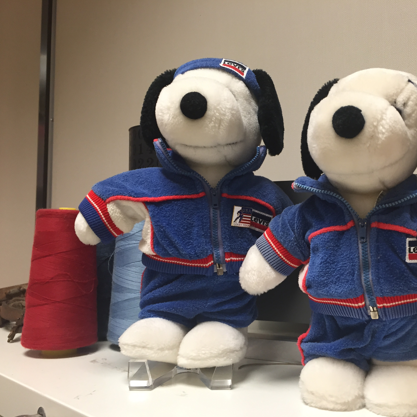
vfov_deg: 47.2
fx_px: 477
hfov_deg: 46.4
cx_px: 281
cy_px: 209
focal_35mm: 35
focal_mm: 4.15
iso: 80
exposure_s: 1/30
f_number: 2.2
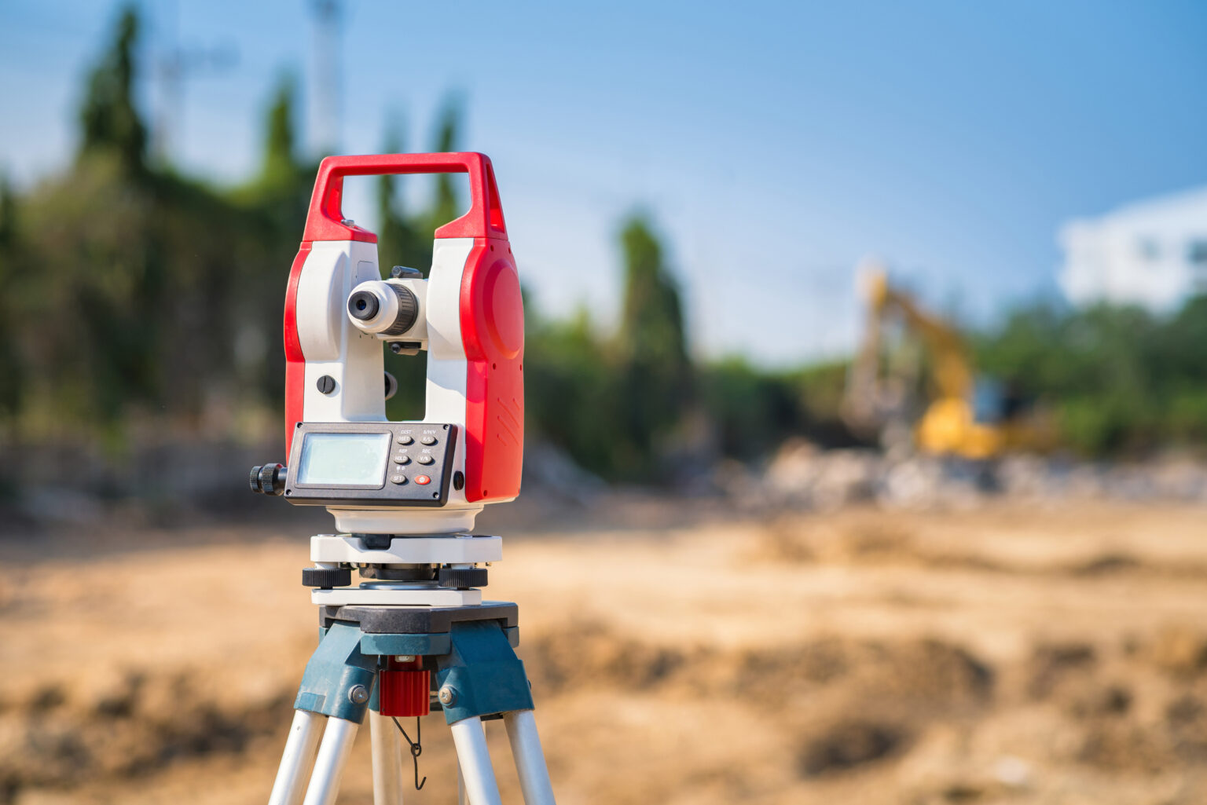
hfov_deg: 23.9
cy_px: 402
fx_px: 2850
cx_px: 604
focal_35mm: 85
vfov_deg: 16.1
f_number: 3.2
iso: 125
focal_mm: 85
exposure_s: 1/1600
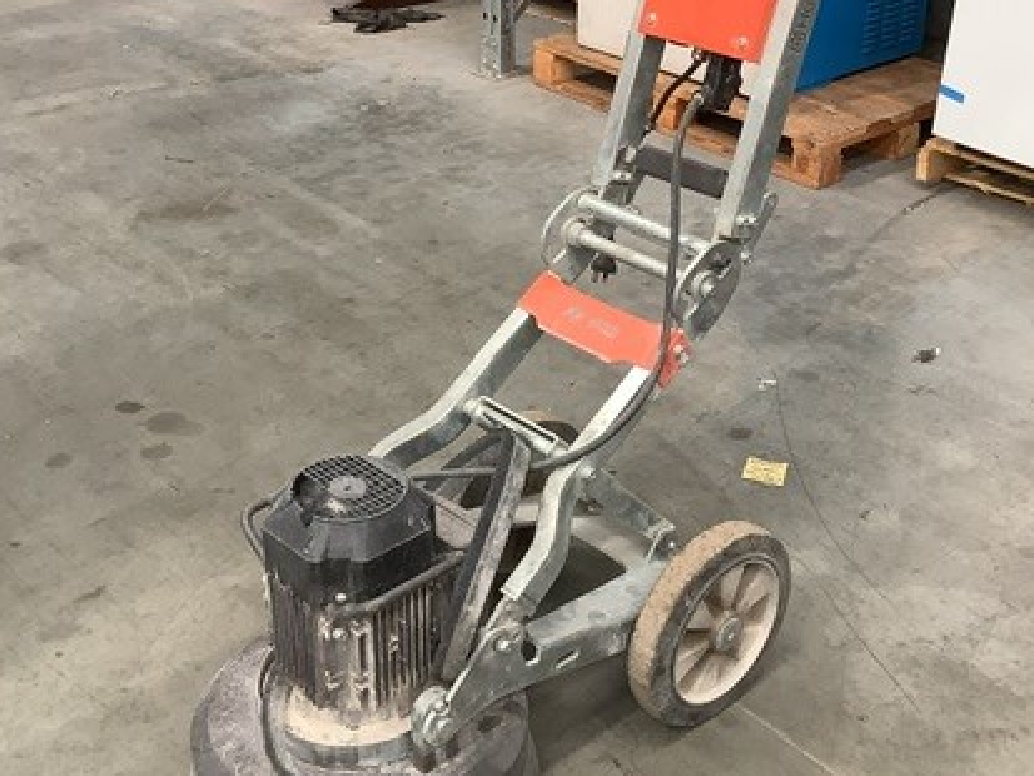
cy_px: 340
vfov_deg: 30.3
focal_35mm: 48
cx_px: 538
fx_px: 1434
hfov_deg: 39.6
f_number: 2.4
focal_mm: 3.3
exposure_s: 1/50
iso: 125
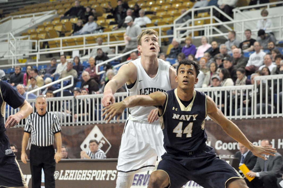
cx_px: 142
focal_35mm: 128
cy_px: 94
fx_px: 1001
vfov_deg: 10.7
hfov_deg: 16.1
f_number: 5
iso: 3200
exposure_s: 1/320
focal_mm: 85
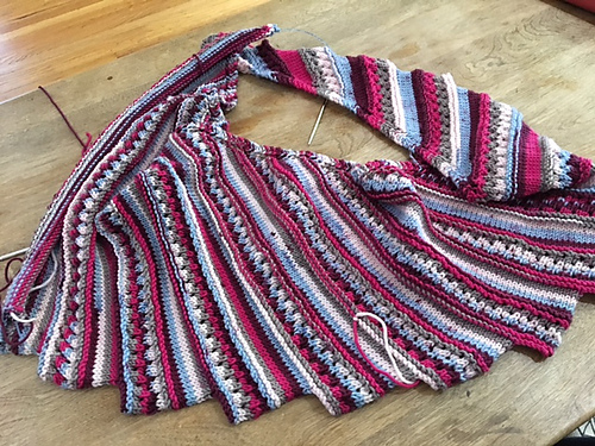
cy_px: 223
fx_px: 498
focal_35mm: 29
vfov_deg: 48.2
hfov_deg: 61.7
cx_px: 298
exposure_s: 1/30
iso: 250
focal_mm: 4.15
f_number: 2.2
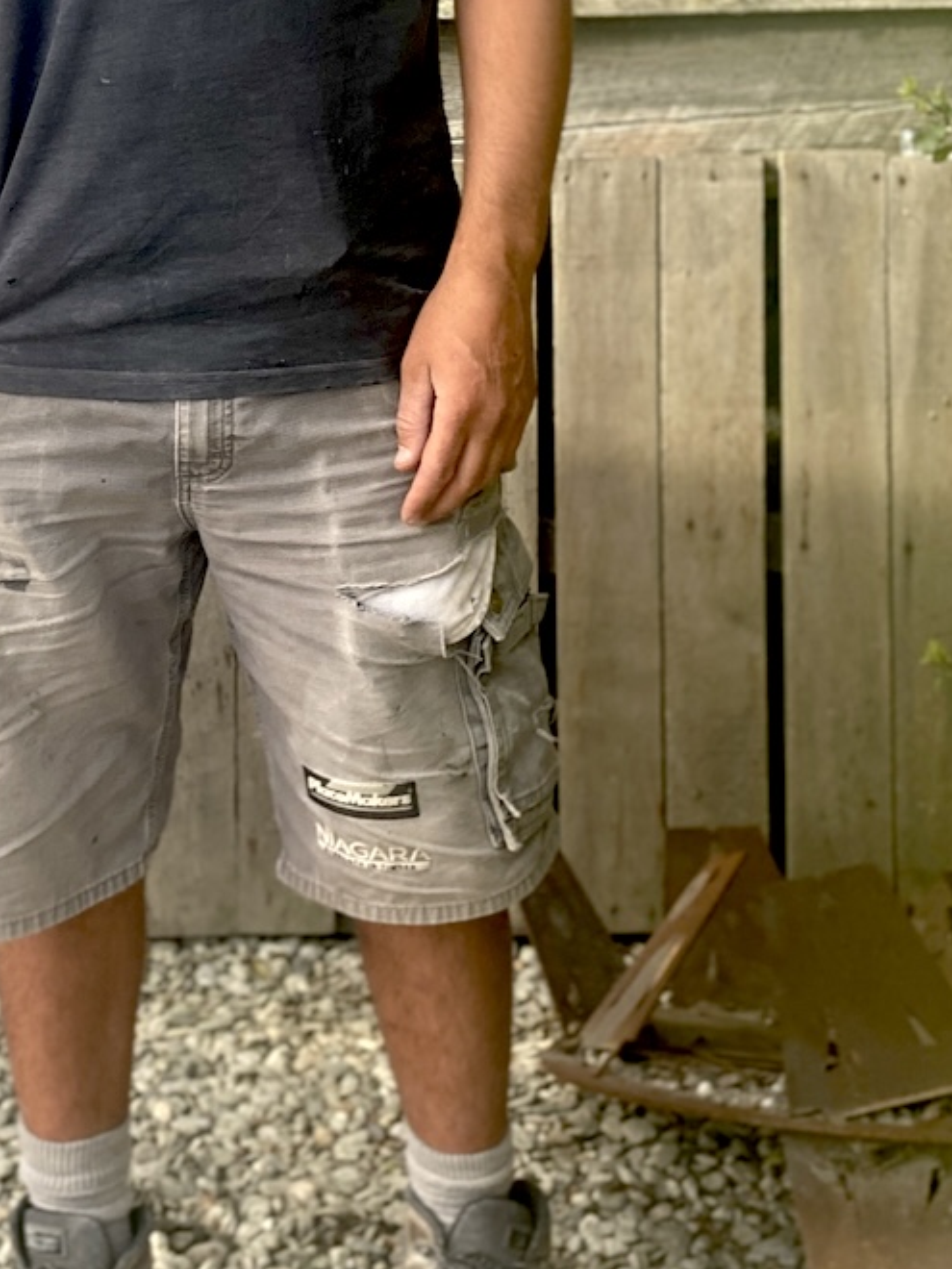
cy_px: 65
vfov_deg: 18.3
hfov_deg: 14.0
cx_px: 230
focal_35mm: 105
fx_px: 3850
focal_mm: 6
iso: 20
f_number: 2
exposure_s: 1/210
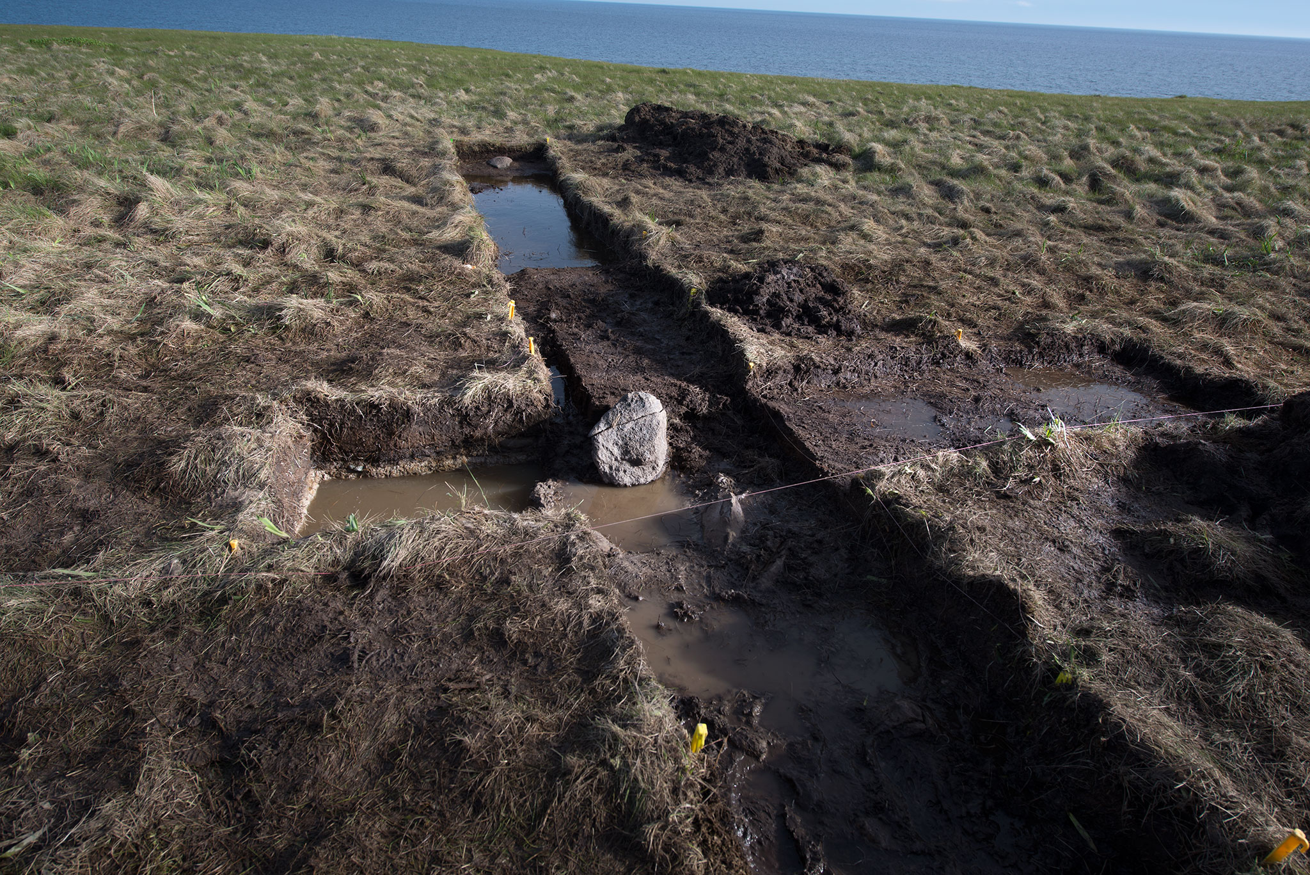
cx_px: 655
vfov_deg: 57.3
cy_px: 438
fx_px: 801
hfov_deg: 78.6
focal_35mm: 22
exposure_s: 1/160
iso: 50
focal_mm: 22
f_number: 7.1
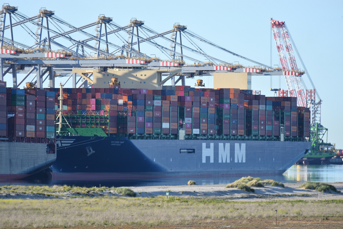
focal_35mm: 370
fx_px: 3526
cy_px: 114
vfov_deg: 3.7
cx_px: 172
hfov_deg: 5.6
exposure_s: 1/320
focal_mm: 370
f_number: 5.6
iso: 100
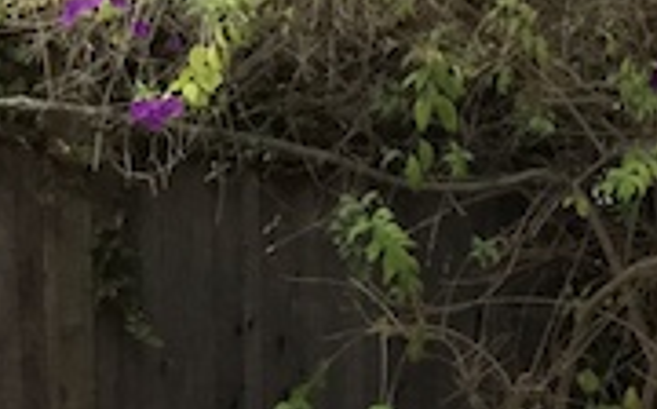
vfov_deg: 8.5
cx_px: 474
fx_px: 2450
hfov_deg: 15.2
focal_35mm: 137
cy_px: 1052
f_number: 2.2
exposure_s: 1/17
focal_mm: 4.15
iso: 200
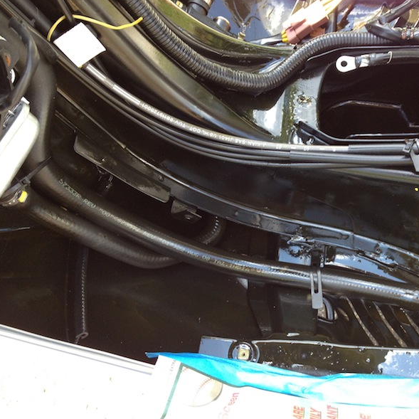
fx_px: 575
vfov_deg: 40.0
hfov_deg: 39.7
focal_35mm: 42
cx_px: 268
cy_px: 211
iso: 80
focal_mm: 4.28
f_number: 2.4
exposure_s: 1/120
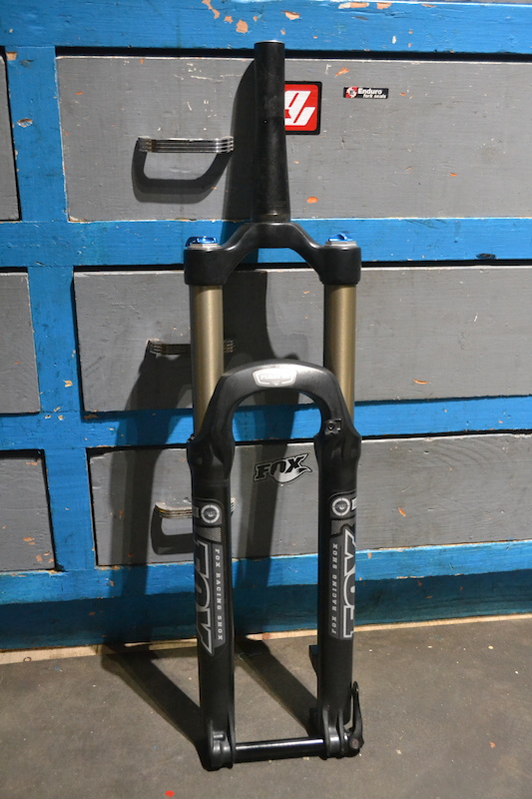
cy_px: 400
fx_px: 798
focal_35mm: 36
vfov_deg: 53.1
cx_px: 266
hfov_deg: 36.9
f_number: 5
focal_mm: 24
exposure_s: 1/30
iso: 3200
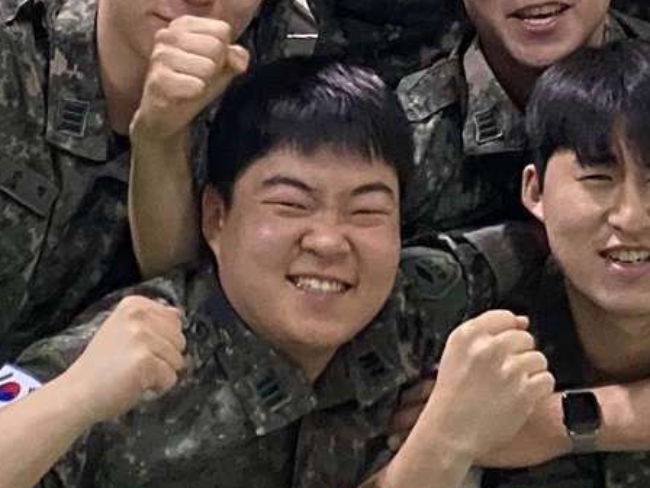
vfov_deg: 12.5
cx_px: 210
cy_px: 1
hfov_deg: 16.8
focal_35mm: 117
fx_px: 2197
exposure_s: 1/30
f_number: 1.8
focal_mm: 4.25
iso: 800
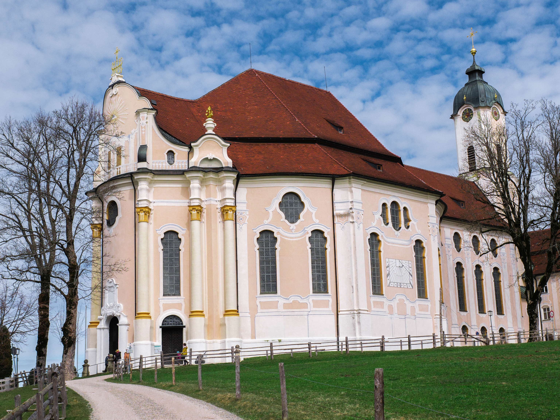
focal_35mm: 69
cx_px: 280
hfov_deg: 28.2
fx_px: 1116
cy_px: 210
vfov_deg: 21.3
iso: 100
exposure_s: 1/250
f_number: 9
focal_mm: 11.4
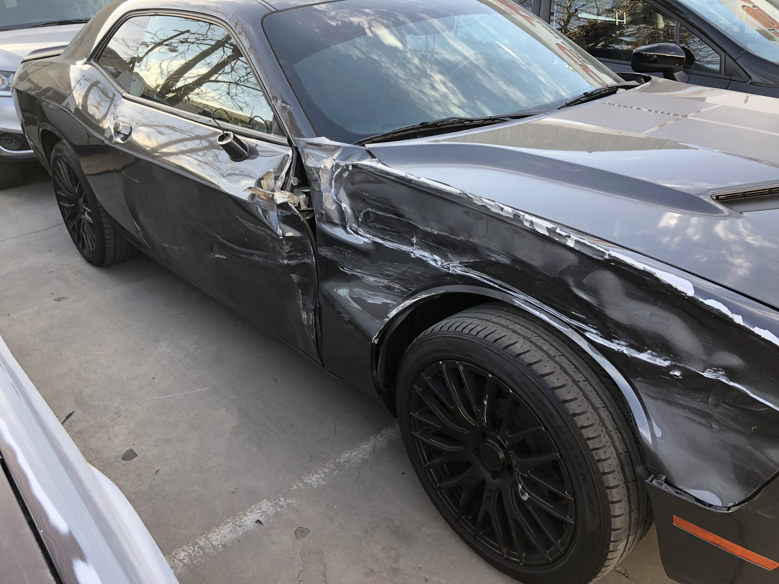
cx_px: 390
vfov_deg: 49.7
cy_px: 292
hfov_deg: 63.4
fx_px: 630
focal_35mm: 28
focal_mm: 4
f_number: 1.8
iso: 32
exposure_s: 1/120
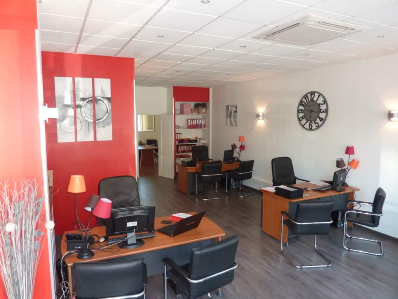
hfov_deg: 69.4
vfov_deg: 54.9
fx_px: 287
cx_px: 199
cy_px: 150
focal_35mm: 25
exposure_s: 1/30
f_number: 3.3
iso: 320
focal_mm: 4.1
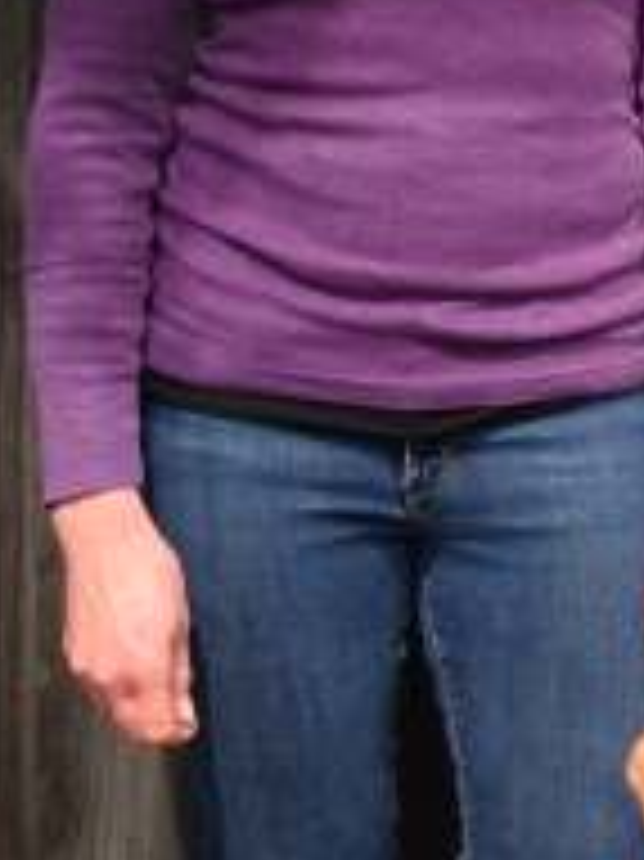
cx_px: 991
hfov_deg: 12.2
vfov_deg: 17.0
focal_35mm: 115
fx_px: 2856
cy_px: 142
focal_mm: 4.12
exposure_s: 1/861
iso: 50
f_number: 2.4
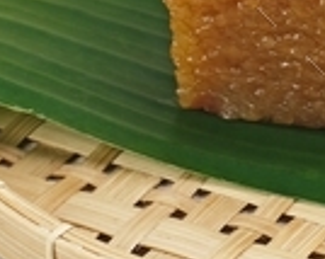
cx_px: 424
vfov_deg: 7.0
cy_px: -64
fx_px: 2105
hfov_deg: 8.7
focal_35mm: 219
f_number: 11
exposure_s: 1/125
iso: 200
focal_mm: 35
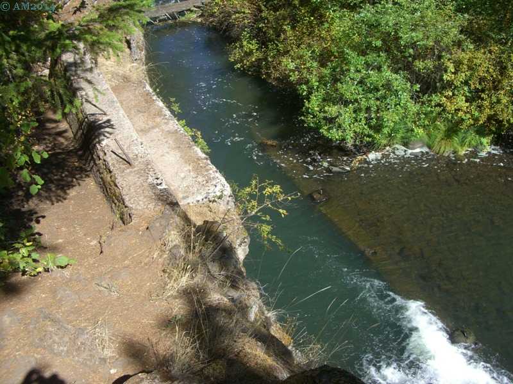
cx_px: 256
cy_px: 192
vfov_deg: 37.7
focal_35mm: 38
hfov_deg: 49.0
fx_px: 563
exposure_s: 1/160
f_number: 5.6
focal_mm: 7.9
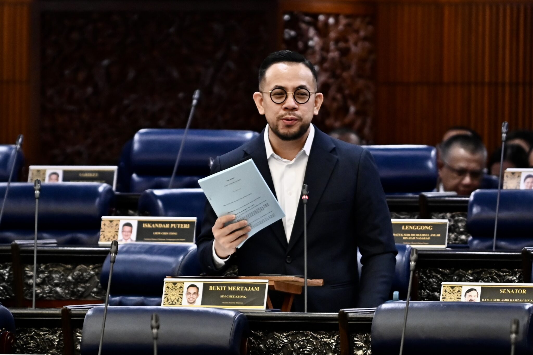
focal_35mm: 300
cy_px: 178
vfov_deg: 4.6
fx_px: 4441
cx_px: 266
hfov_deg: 6.9
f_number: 4
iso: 2000
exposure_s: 1/250
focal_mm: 200
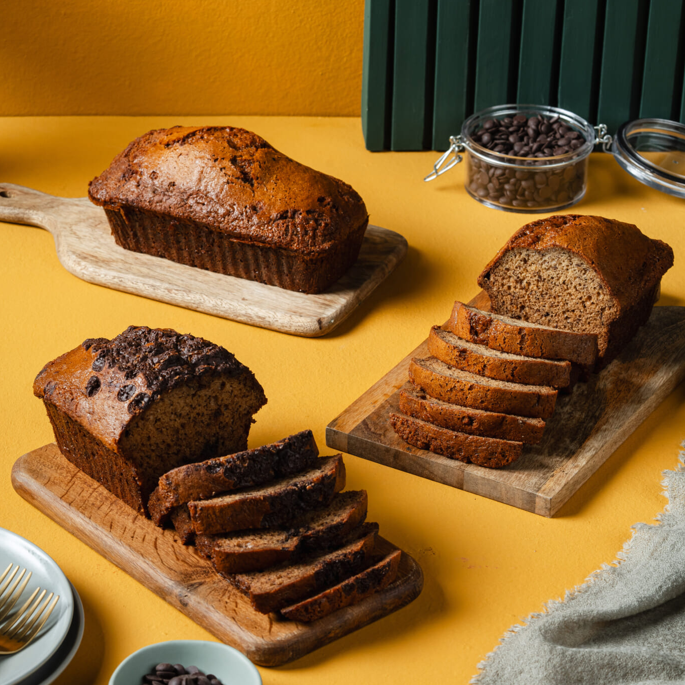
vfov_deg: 15.1
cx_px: 342
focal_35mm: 115
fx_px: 2575
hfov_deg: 15.2
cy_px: 272
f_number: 10
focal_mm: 90
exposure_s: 1/160
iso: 200
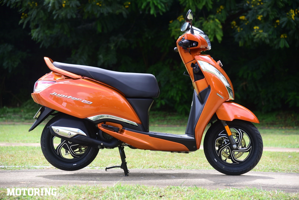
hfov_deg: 22.1
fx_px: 764
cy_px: 100
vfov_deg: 14.9
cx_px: 150
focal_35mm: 92
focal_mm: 92
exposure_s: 1/640
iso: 400
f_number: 4.5
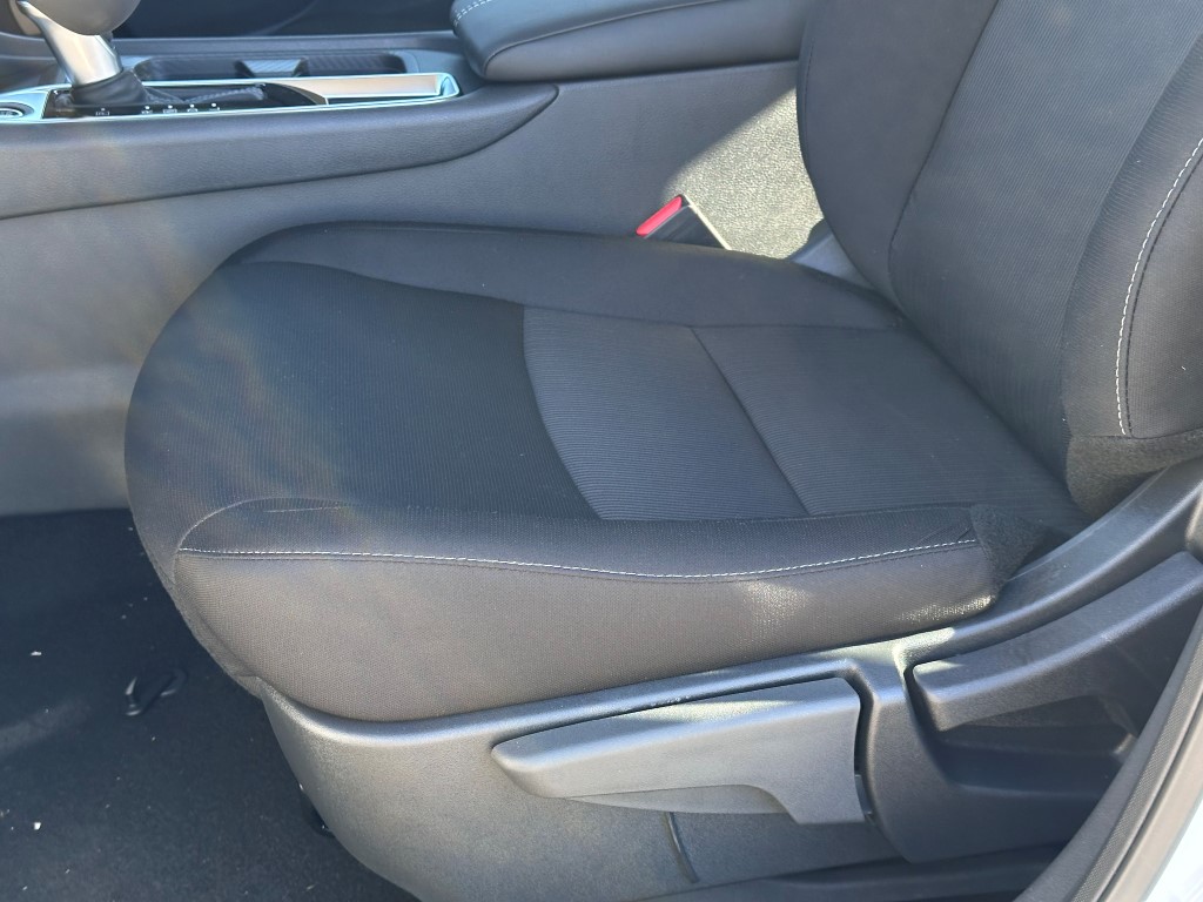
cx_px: 602
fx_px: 1668
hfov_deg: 39.7
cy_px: 451
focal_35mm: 48
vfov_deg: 30.3
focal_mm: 6.86
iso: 80
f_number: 1.78
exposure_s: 1/124
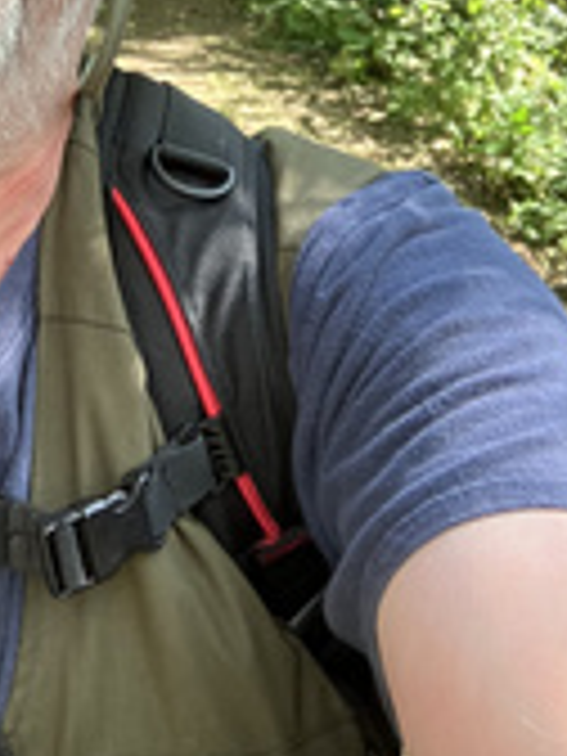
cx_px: -58
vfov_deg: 24.7
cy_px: -94
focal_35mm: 73
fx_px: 1594
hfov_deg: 19.3
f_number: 2.2
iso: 80
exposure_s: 1/77
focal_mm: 2.87
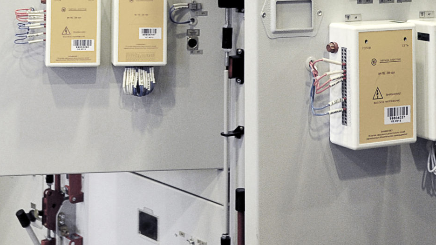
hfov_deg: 25.5
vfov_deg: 13.9
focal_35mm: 83
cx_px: 147
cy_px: -92
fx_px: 960
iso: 1400
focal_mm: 29
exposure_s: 1/30
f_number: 4
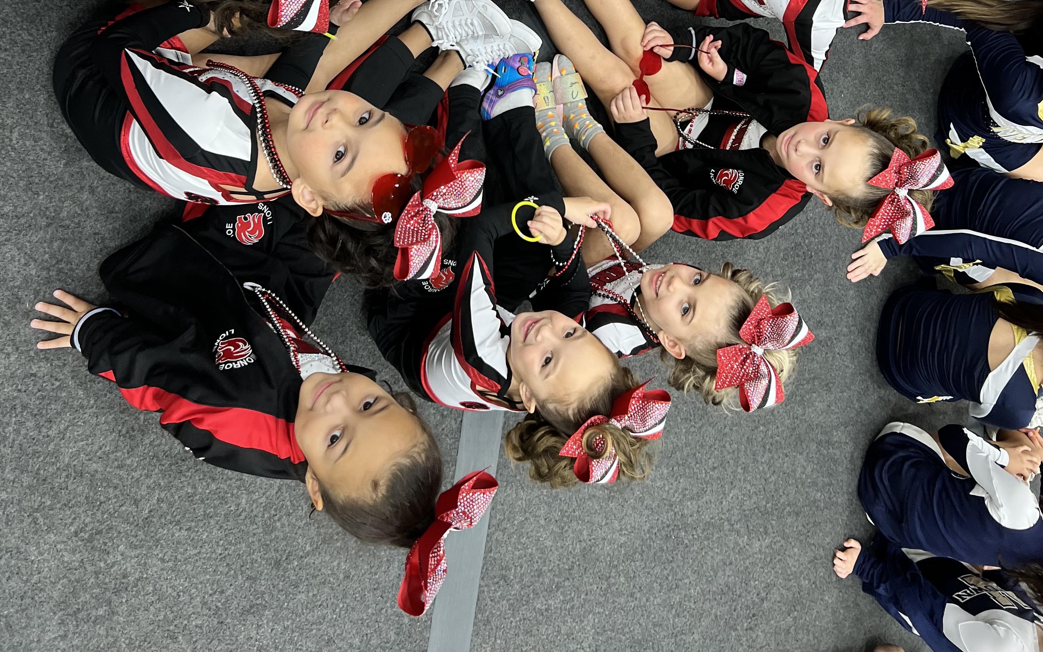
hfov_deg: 52.7
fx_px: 1052
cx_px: 524
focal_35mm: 37
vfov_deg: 31.6
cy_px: -14
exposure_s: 1/112
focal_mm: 5.7
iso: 125
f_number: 1.5
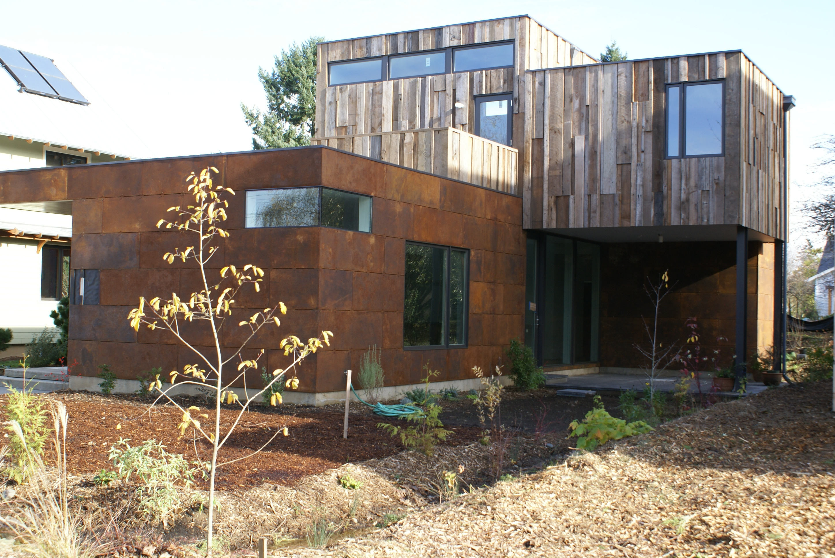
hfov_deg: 46.4
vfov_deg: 32.0
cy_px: 279
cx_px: 418
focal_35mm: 42
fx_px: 975
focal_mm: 28
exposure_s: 1/80
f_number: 6.3
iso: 100
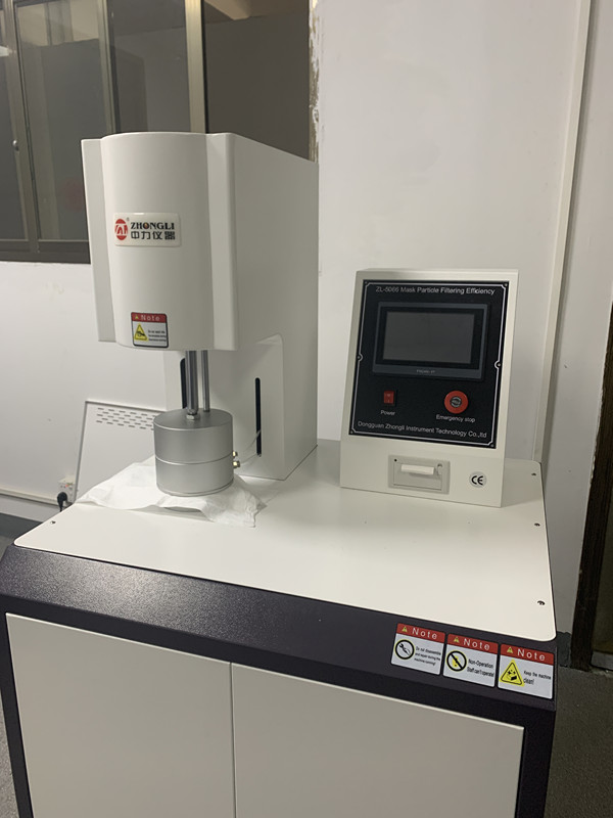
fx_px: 614
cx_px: 306
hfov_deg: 53.1
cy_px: 409
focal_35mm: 26
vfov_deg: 67.3
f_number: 1.8
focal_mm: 4.25
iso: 125
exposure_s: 1/60
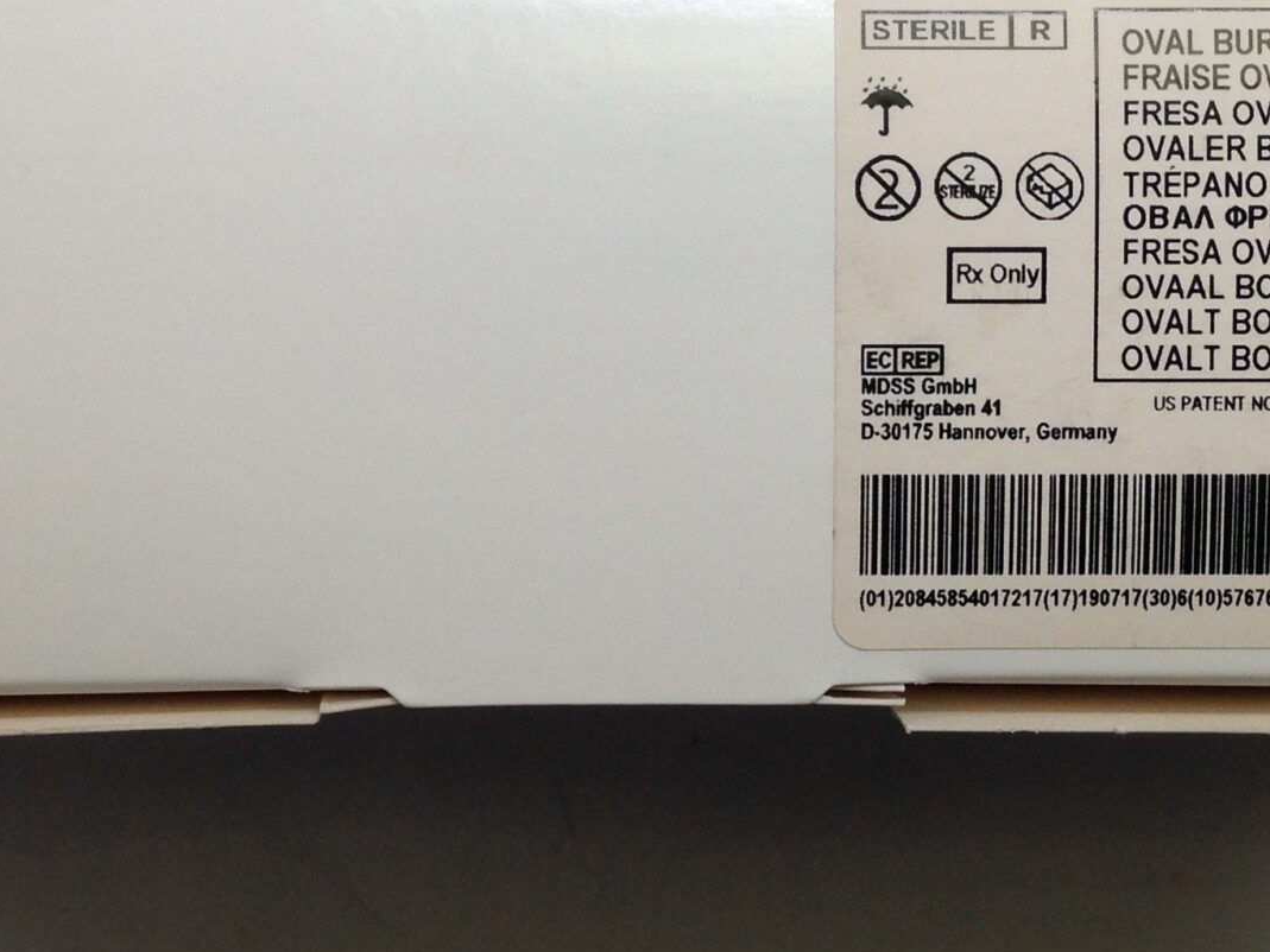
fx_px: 2899
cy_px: 246
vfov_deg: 18.6
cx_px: 662
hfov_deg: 24.7
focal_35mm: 79
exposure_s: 1/60
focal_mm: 4.12
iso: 50
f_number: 2.4
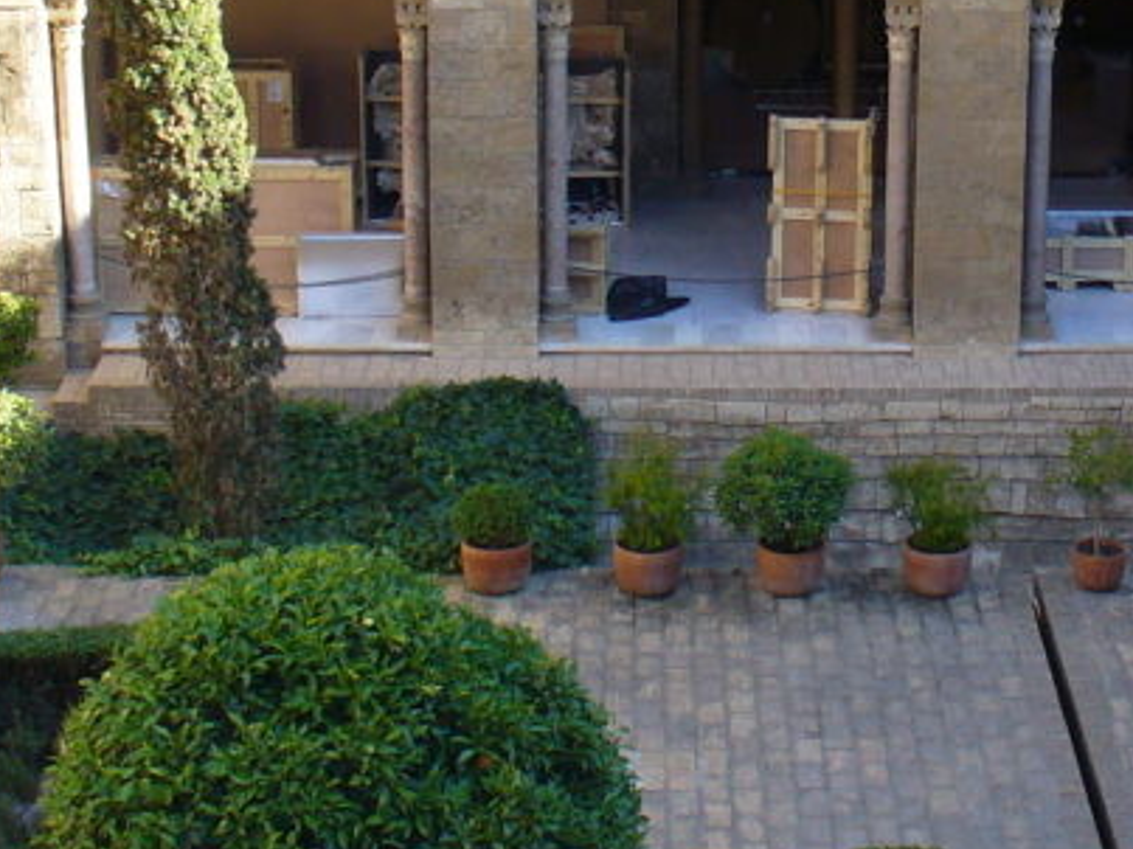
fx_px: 3207
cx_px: 971
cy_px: 118
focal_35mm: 98
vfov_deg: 15.0
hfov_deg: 19.7
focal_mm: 6.1
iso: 80
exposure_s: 1/200
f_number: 2.8
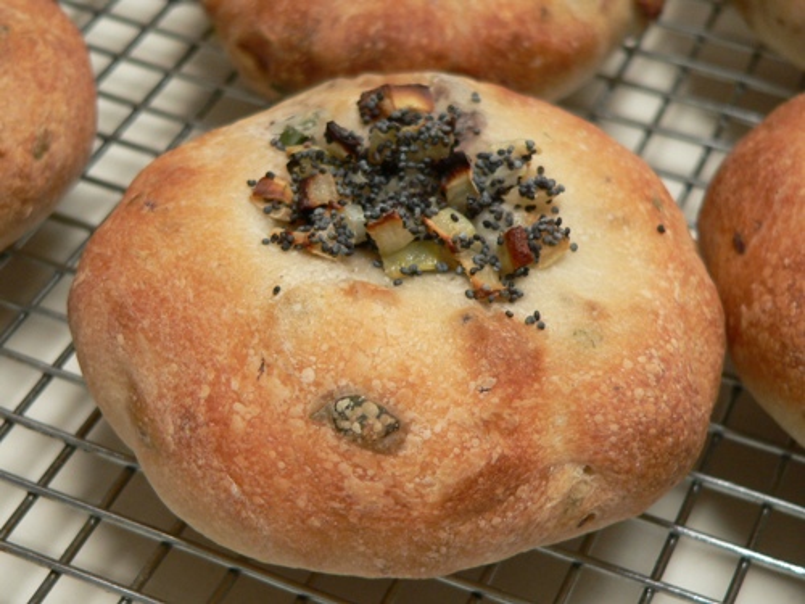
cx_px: 402
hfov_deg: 26.7
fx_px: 1698
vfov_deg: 20.2
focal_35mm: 73
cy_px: 302
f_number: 2.8
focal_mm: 12.2
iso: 200
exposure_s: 1/30
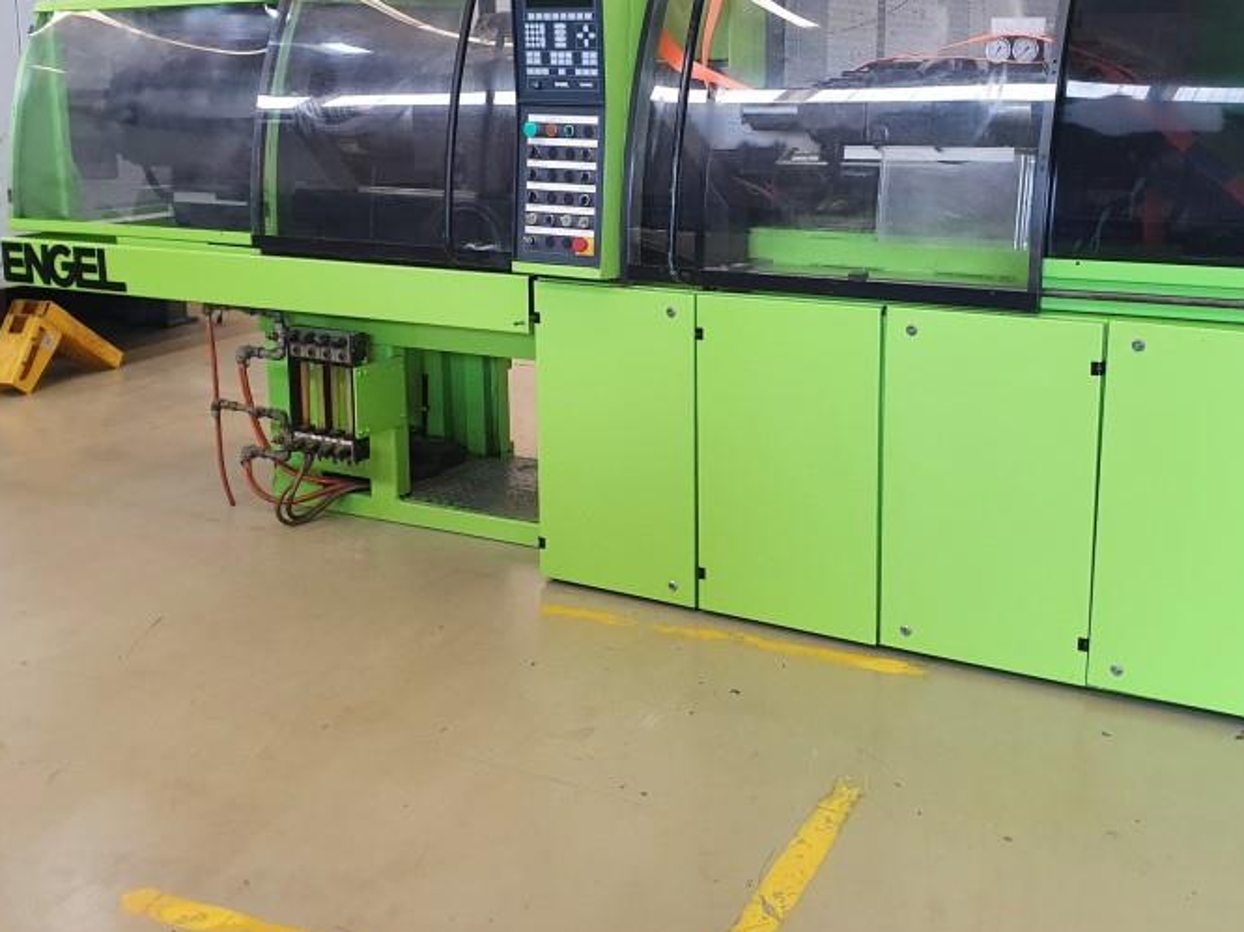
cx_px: 639
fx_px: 1437
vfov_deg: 35.7
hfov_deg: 46.8
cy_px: 327
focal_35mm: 40
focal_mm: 4.32
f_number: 2.4
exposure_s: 1/50
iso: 320
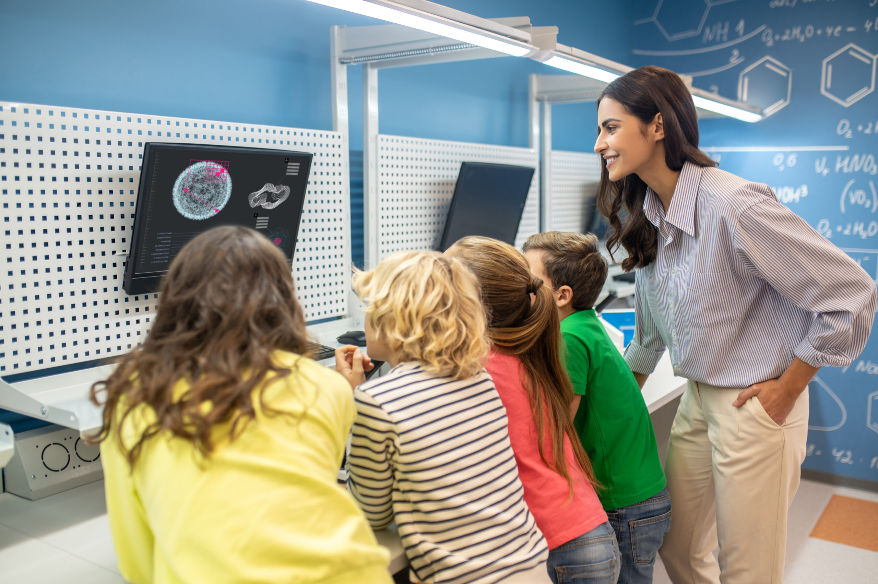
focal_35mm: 35
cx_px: 439
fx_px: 853
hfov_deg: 54.5
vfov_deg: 37.8
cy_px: 292
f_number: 2.2
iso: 100
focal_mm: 35
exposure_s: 1/160
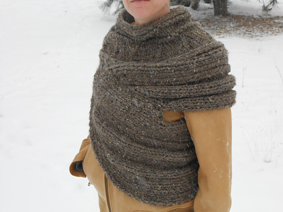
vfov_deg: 14.1
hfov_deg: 18.7
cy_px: 106
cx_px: 142
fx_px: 858
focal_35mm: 105
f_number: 5
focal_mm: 18.7
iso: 80
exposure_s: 1/200
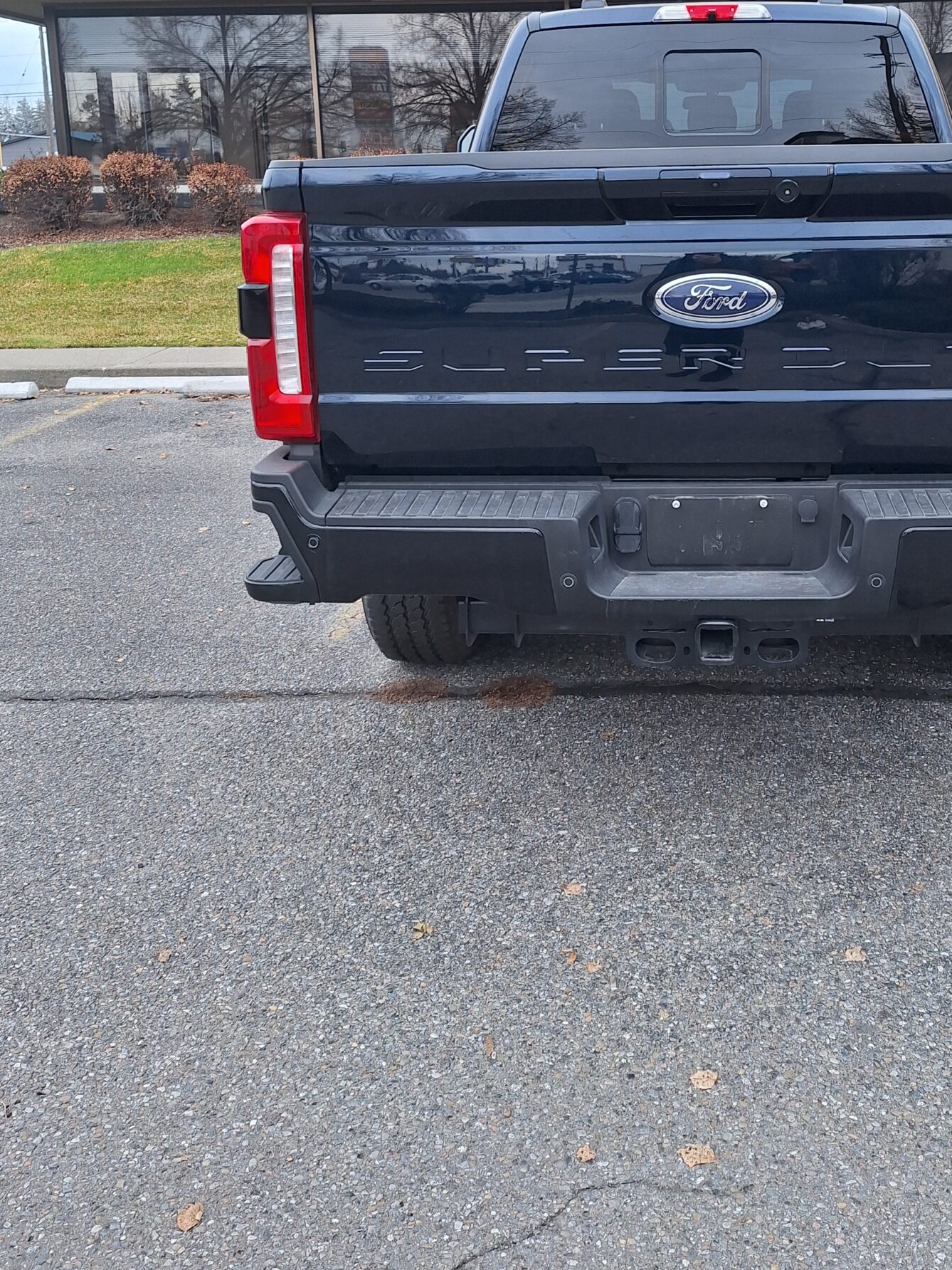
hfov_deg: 42.1
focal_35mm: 33
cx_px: 671
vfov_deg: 53.6
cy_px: 370
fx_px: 1210
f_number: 1.8
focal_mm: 5.54
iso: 40
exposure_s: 1/534
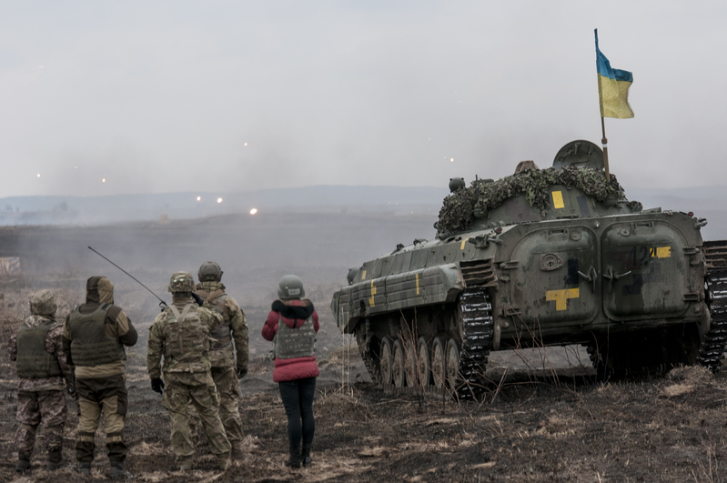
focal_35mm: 210
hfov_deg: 9.8
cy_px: 242
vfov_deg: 6.5
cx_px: 364
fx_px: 4236
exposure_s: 1/200
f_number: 4.5
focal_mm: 140
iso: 400
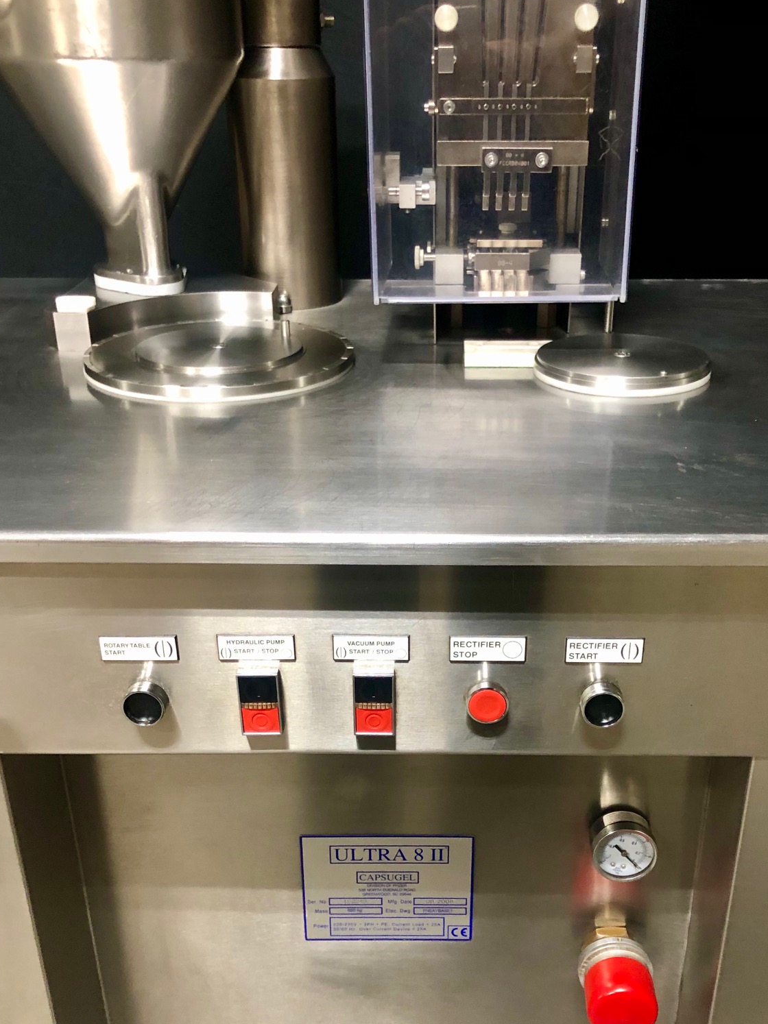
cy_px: 634
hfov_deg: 40.6
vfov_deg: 52.1
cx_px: 420
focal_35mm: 35
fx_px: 1036
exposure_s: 1/15
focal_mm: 3.99
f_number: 1.8
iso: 80
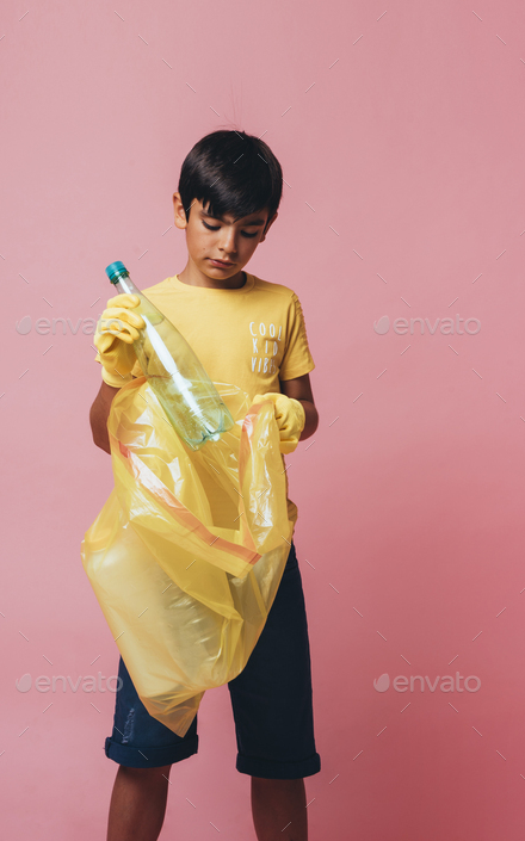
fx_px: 1467
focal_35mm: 64
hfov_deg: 20.3
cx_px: 245
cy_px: 317
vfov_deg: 31.9
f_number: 13
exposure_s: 1/160
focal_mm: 50
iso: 100
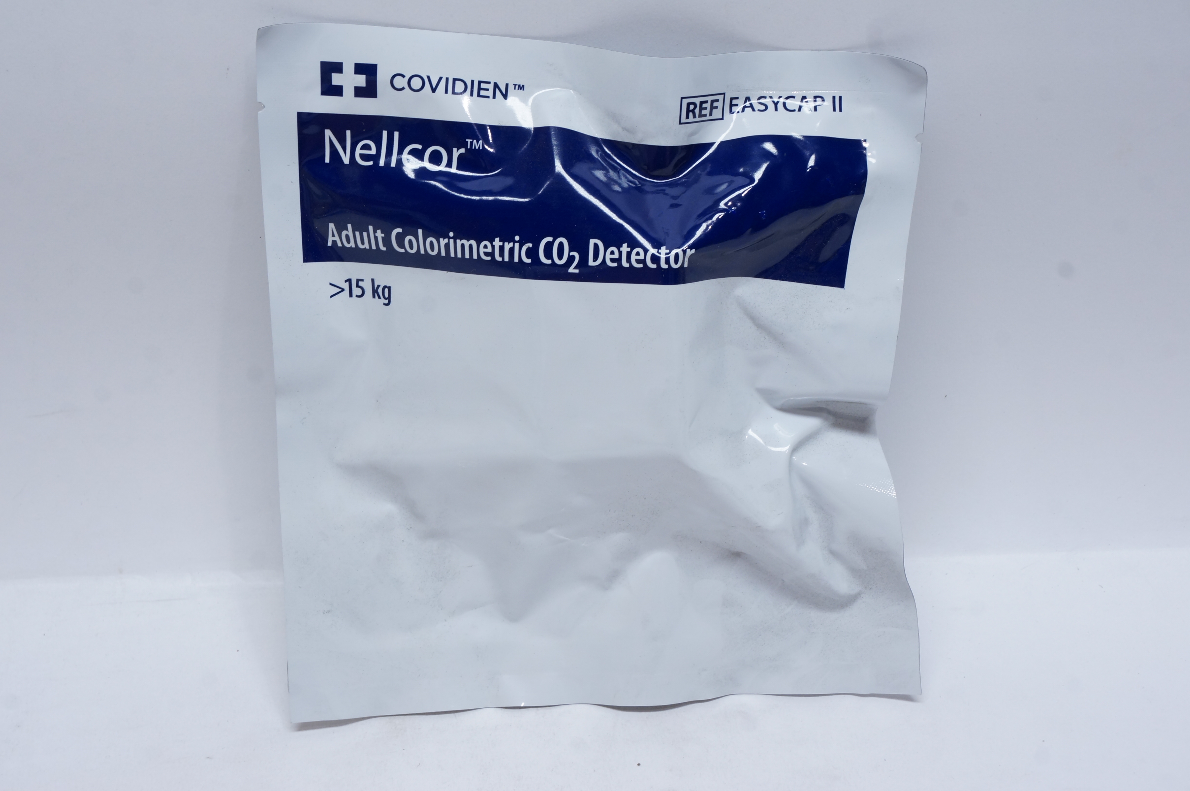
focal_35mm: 58
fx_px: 1932
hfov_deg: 34.2
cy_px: 396
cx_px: 595
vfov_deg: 23.1
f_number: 11
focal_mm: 39
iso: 400
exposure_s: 1/13
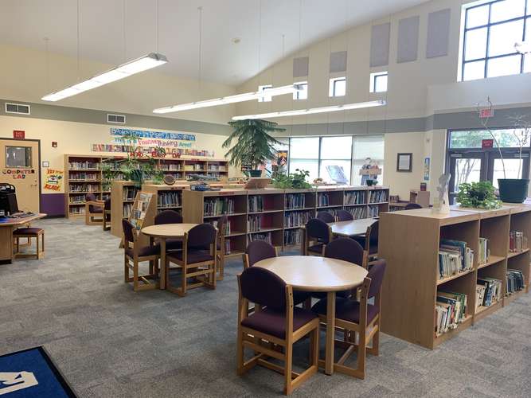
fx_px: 399
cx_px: 266
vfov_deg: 53.0
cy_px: 199
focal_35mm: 26
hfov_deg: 67.3
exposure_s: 1/120
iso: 80
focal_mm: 4.25
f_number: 1.8
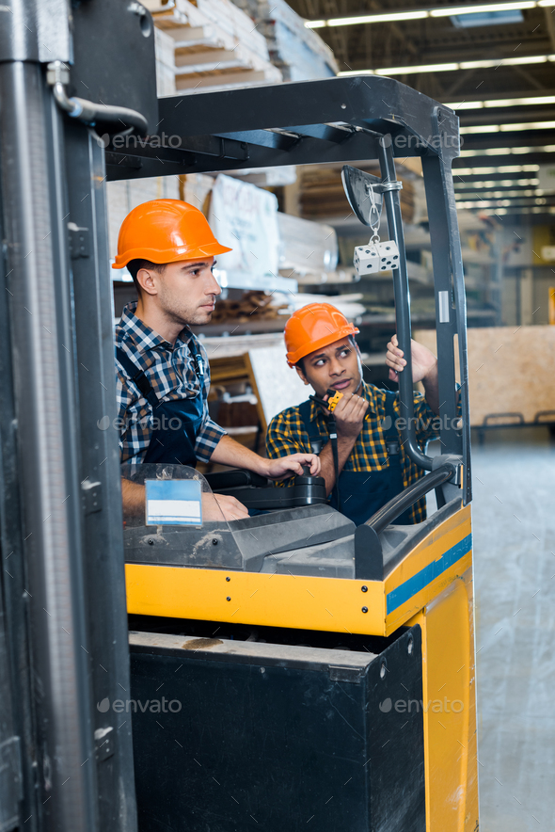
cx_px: 278
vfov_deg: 39.6
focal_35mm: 50
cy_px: 416
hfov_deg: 27.0
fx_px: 1155
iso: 320
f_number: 3.5
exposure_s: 1/200
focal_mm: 50
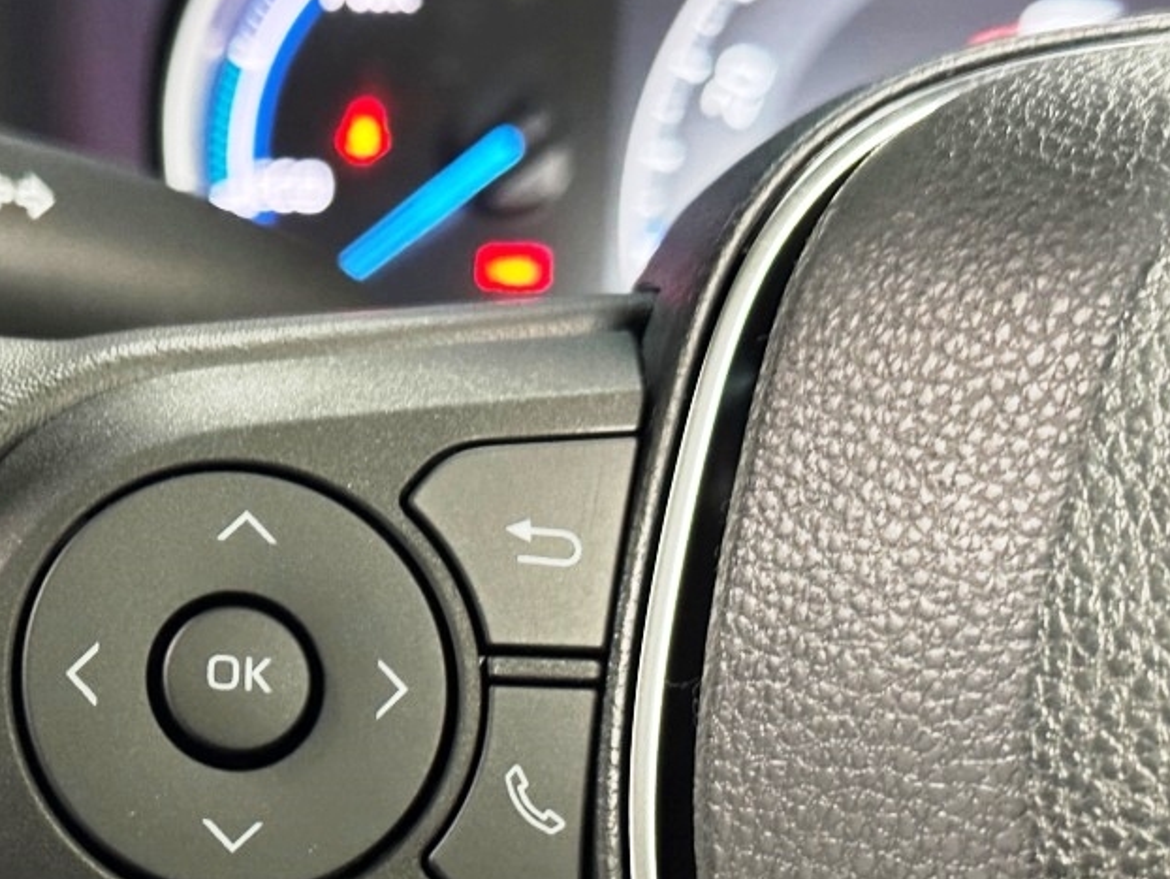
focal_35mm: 79
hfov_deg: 24.3
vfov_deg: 18.5
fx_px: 2671
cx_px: 222
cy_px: 676
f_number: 1.78
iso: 640
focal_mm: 6.86
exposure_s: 1/24
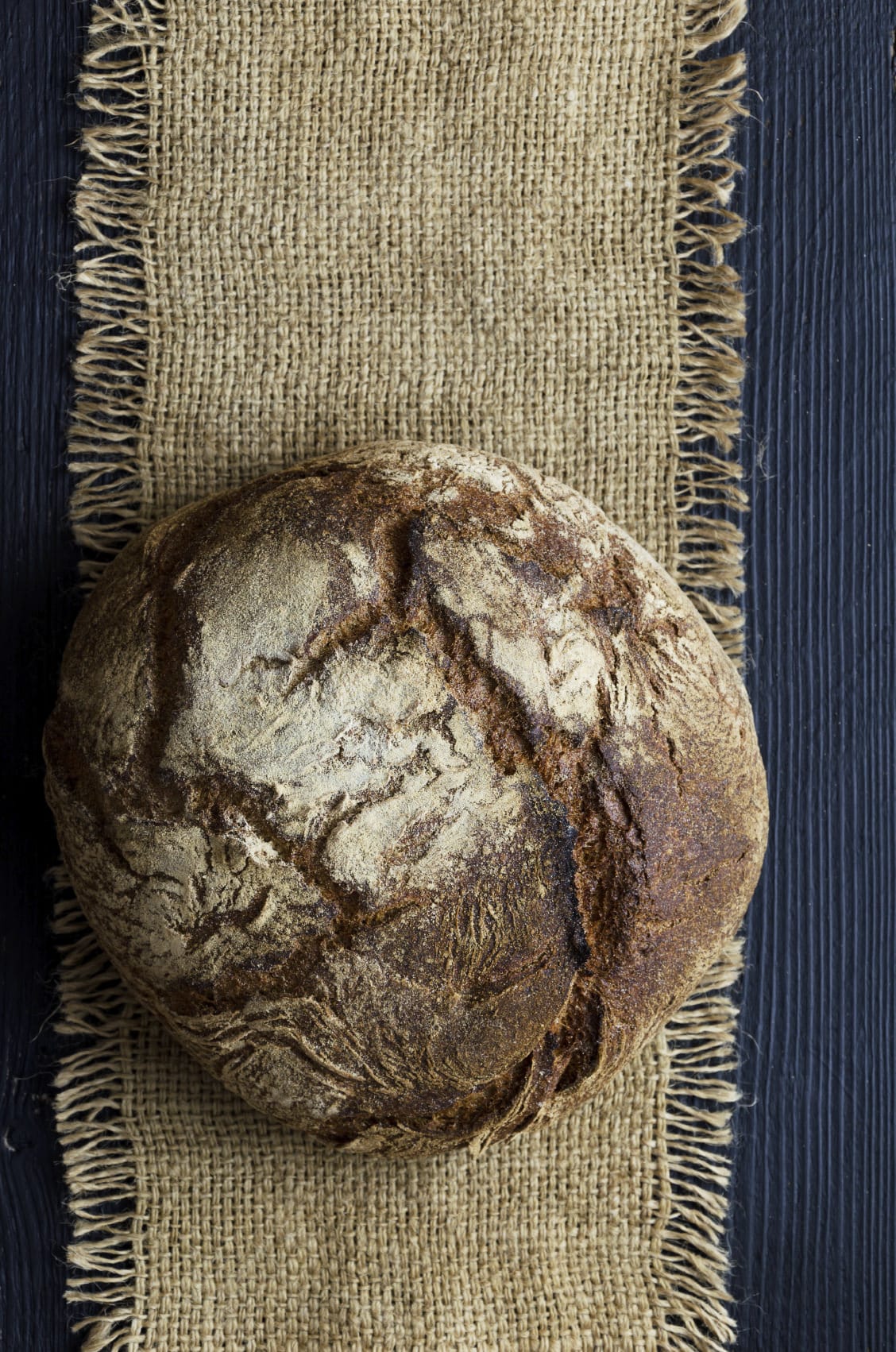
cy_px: 676
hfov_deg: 13.0
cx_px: 448
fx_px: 3936
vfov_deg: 19.5
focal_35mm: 105
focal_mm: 70
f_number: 9
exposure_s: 2
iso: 100
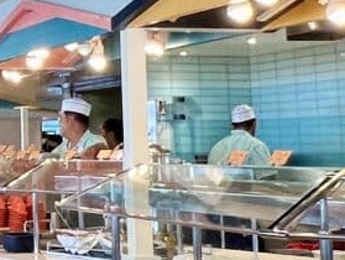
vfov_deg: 21.9
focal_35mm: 67
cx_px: 5
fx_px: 669
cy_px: 77
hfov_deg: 27.4
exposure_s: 1/120
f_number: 1.8
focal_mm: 1.57
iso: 160
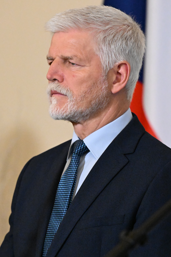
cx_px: 86
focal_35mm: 285
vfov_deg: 7.2
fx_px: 2030
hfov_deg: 4.8
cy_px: 128
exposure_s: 1/400
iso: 16000
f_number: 4.5
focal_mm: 190
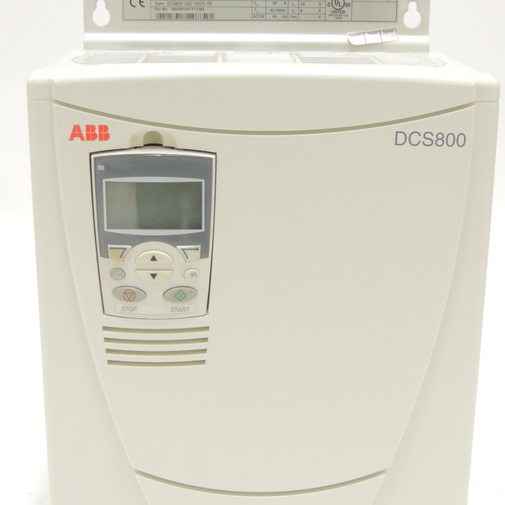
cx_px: 251
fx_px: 990
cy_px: 286
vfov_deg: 28.6
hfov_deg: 28.6
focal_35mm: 60
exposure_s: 1/13
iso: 400
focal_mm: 8.9
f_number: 3.6
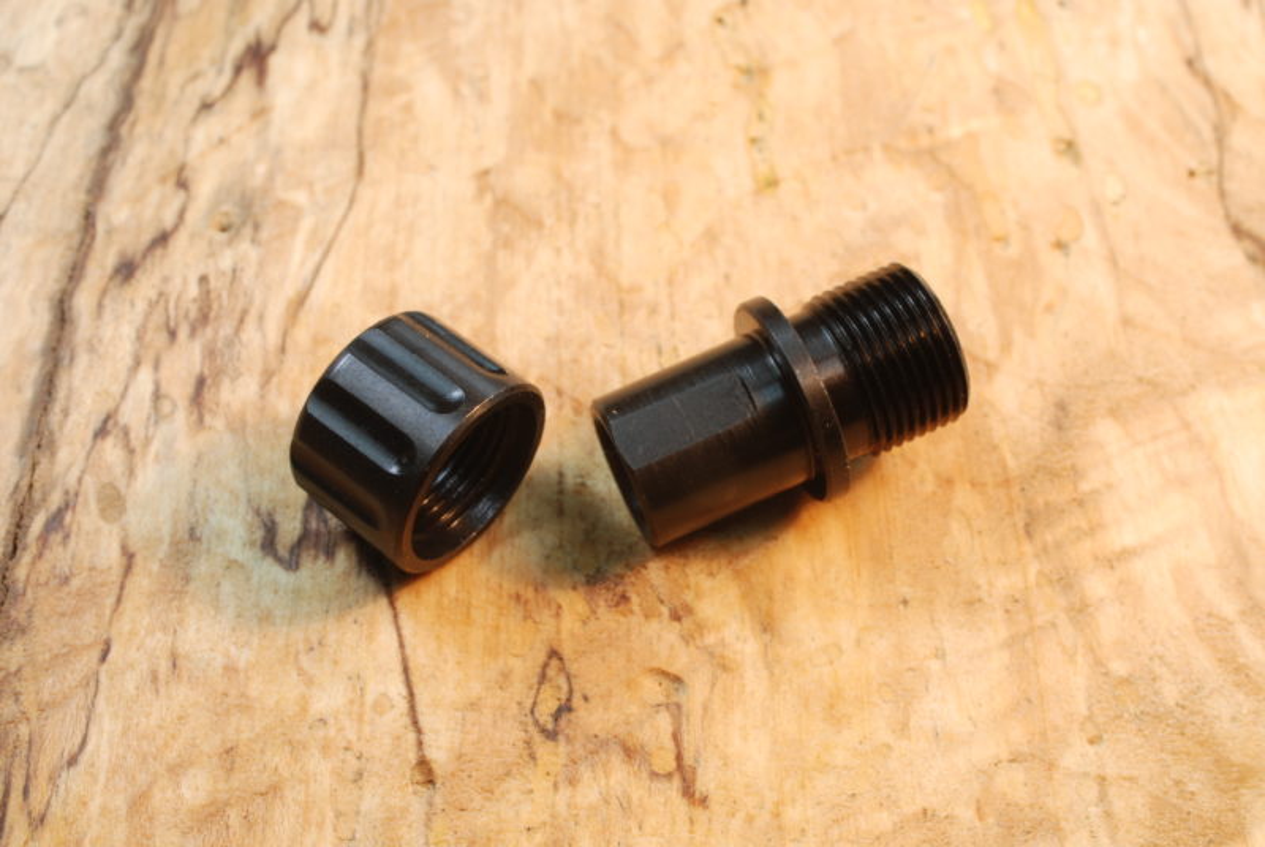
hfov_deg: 33.4
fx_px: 2111
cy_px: 424
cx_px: 632
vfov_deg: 22.7
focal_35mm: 60
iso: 200
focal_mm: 40
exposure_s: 1/10
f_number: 22
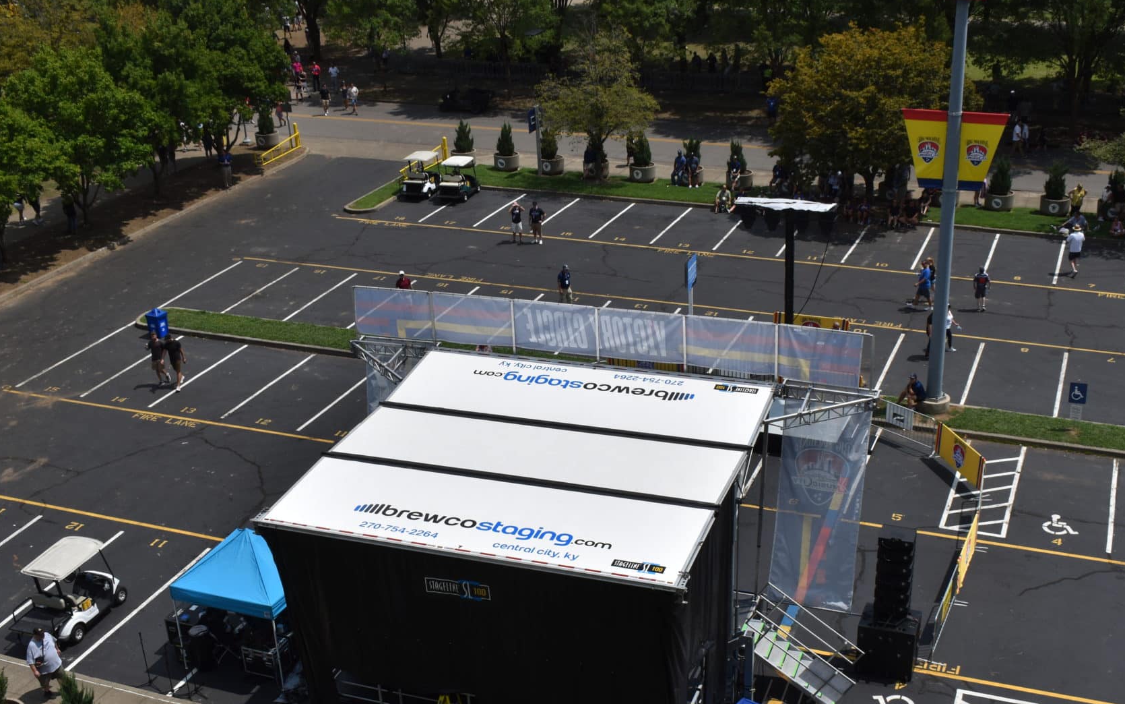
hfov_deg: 44.3
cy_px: 452
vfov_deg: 28.5
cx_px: 589
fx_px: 1380
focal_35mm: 45
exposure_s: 1/400
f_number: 10
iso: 100
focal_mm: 24
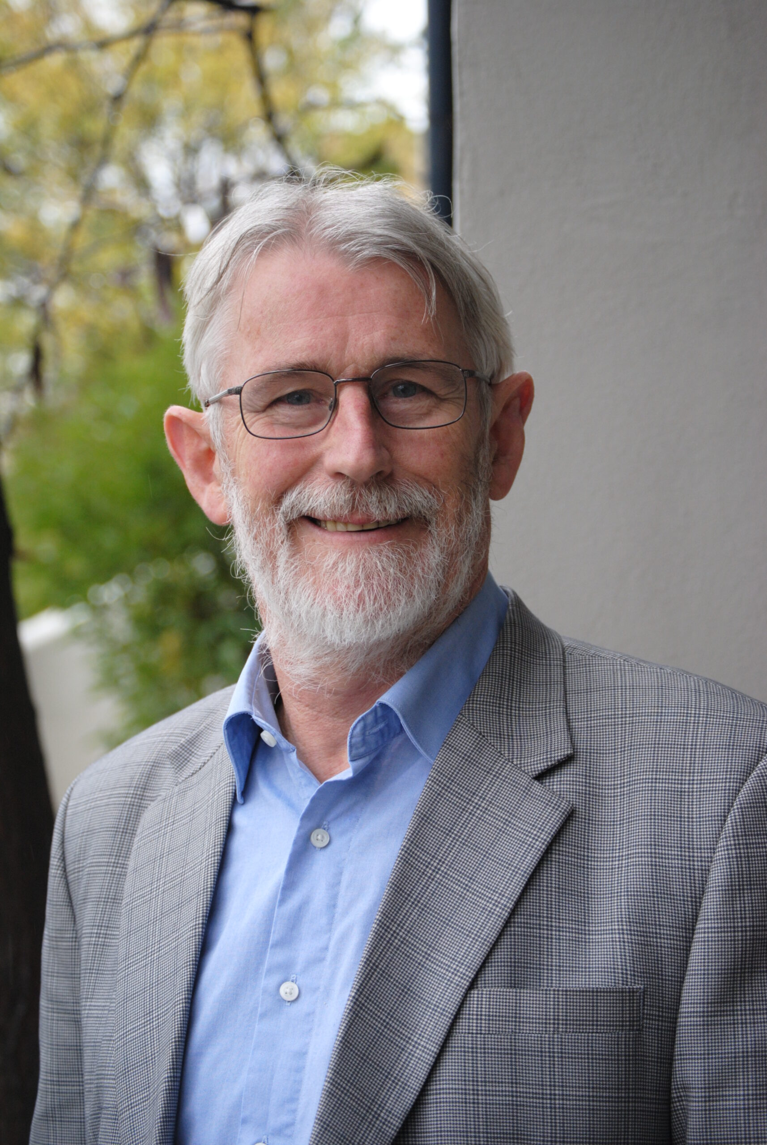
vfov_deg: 24.6
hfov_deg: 16.6
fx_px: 2629
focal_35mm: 82
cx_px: 384
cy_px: 572
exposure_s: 1/125
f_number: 4
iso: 360
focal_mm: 55
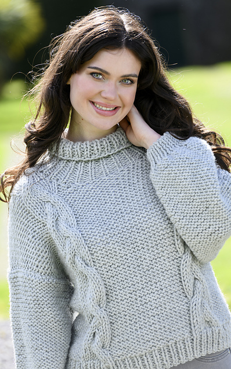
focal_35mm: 205
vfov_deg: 10.2
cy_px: 184
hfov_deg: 6.4
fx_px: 2065
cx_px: 115
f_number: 5.6
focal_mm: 200
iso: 125
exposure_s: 1/400
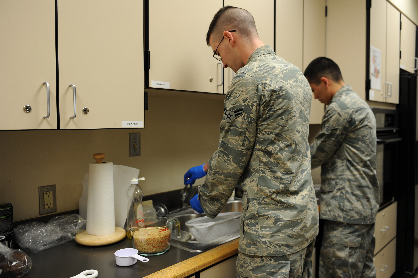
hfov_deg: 60.3
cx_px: 209
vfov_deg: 42.3
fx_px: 360
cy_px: 139
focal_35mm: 31
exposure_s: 1/80
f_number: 2.8
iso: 320
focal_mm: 31
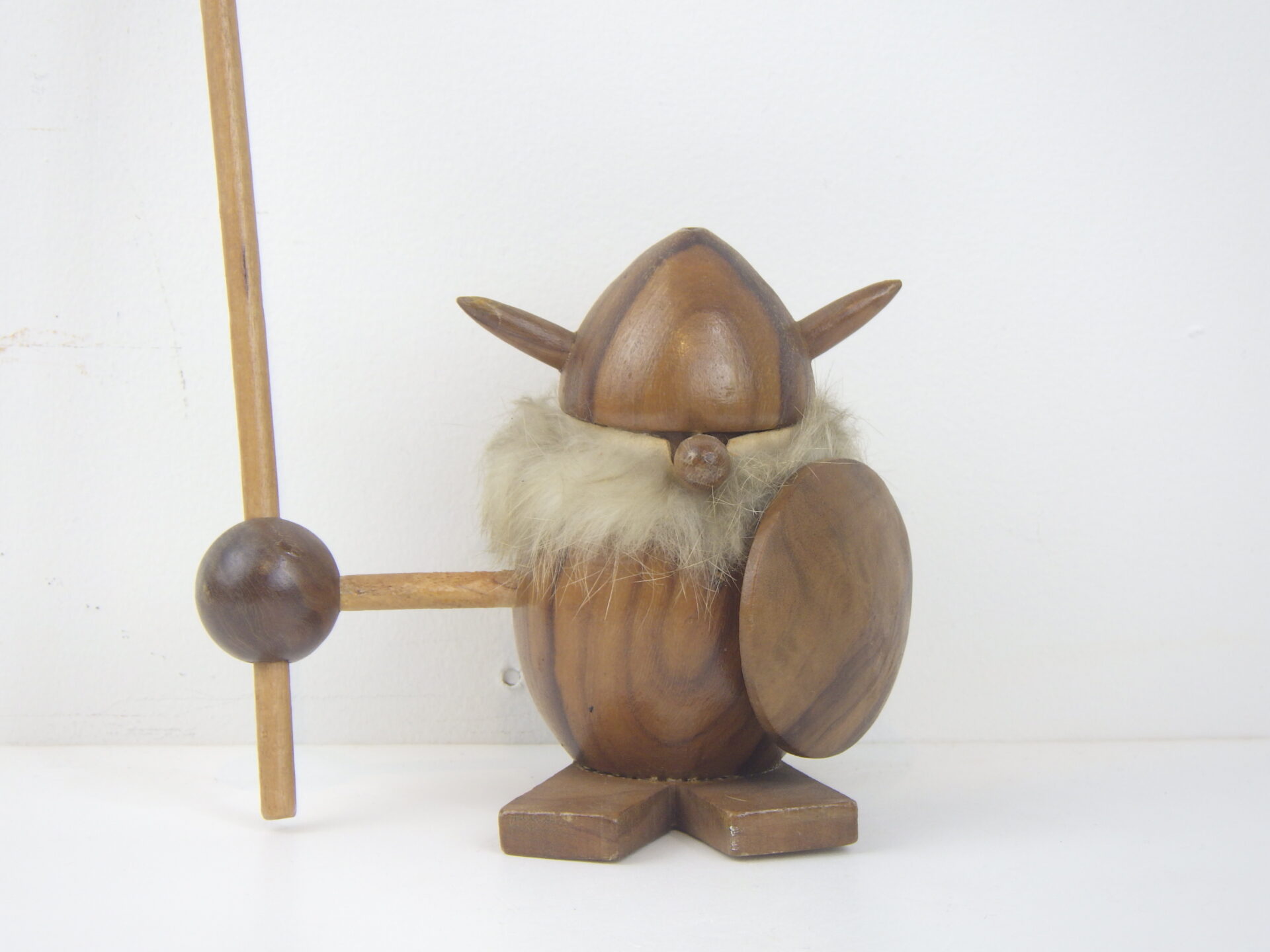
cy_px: 476
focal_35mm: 115
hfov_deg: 17.1
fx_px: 4219
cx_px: 635
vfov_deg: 12.9
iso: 125
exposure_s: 1/20
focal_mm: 20.6
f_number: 5.2
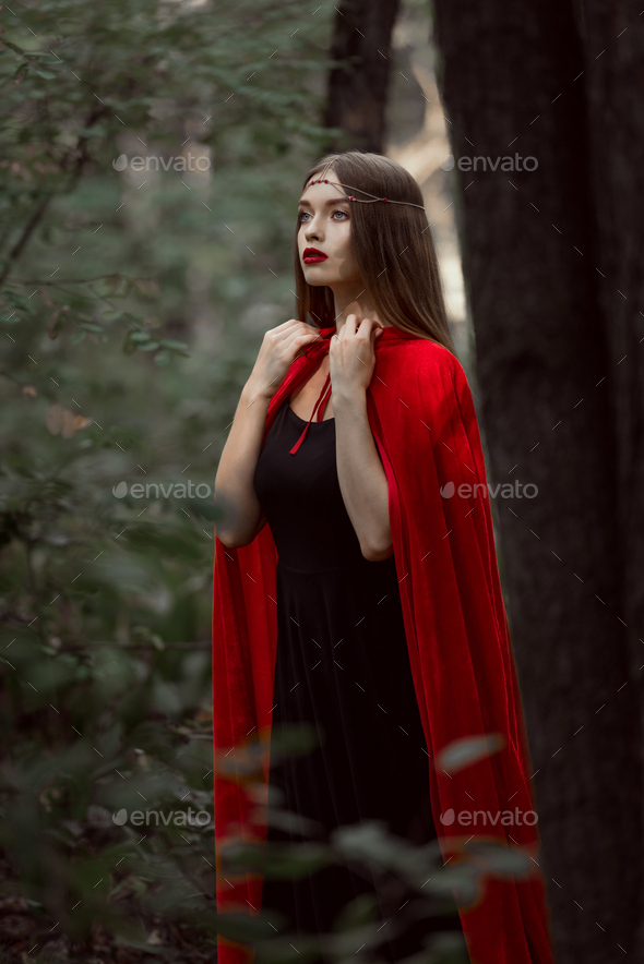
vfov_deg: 10.3
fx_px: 5362
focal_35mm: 200
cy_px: 482
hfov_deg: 6.9
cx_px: 322
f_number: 3.5
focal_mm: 200
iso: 320
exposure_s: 1/200
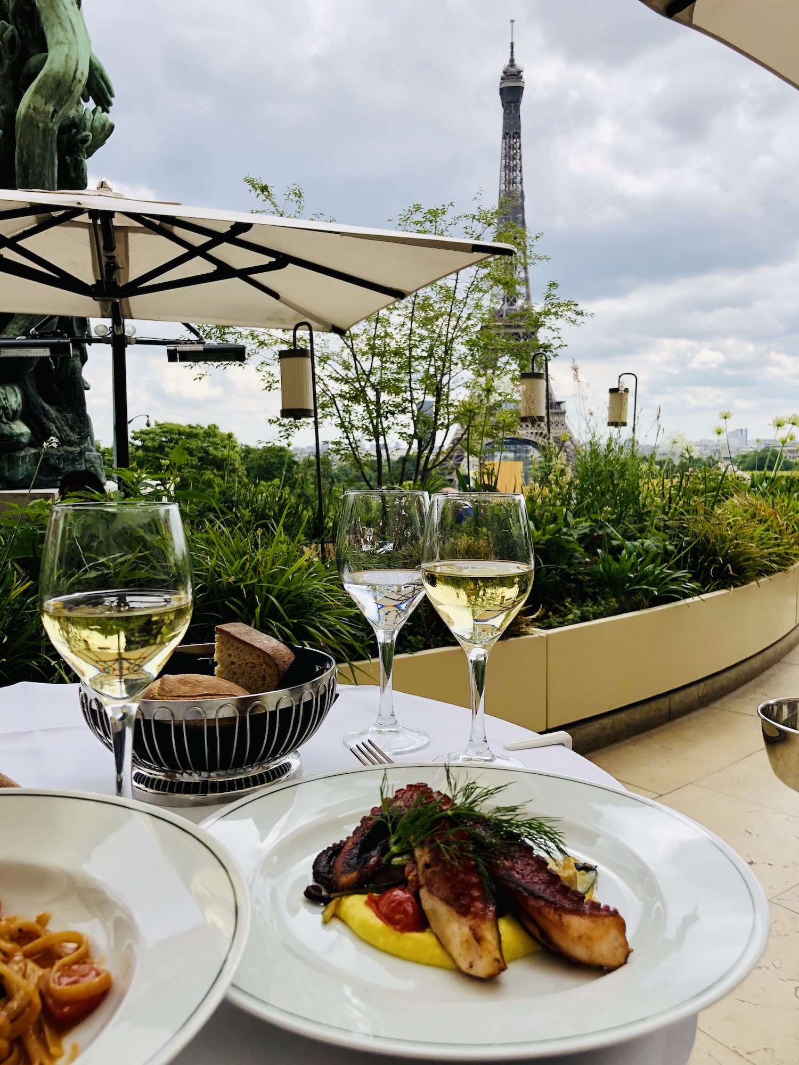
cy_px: 532
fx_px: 862
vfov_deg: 63.4
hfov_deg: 49.7
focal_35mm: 28
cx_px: 400
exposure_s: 1/1453
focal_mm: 4
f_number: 1.8
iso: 20
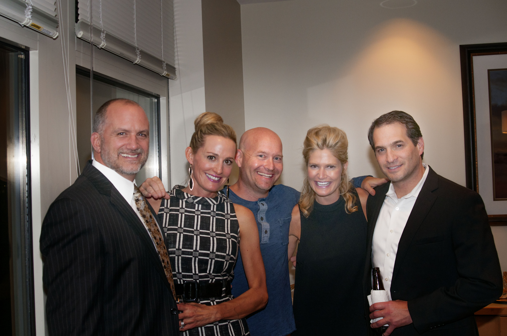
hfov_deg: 46.4
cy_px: 168
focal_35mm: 42
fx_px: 591
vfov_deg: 31.8
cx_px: 254
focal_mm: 28
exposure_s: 1/100
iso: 200
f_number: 6.3
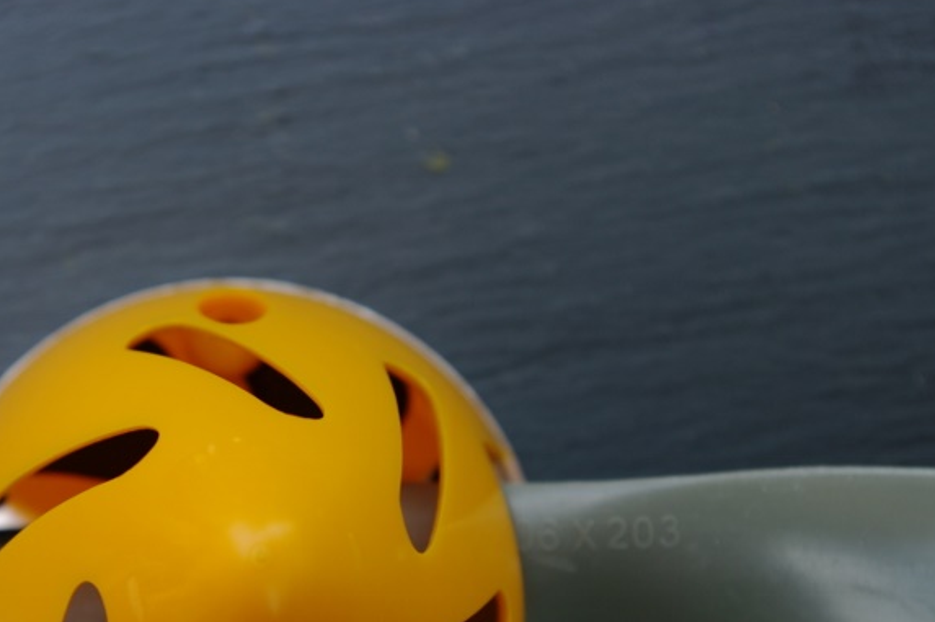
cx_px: 255
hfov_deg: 26.7
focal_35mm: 75
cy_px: 537
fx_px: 1946
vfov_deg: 17.9
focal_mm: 28.13
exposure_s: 1/90
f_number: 5.6
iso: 100
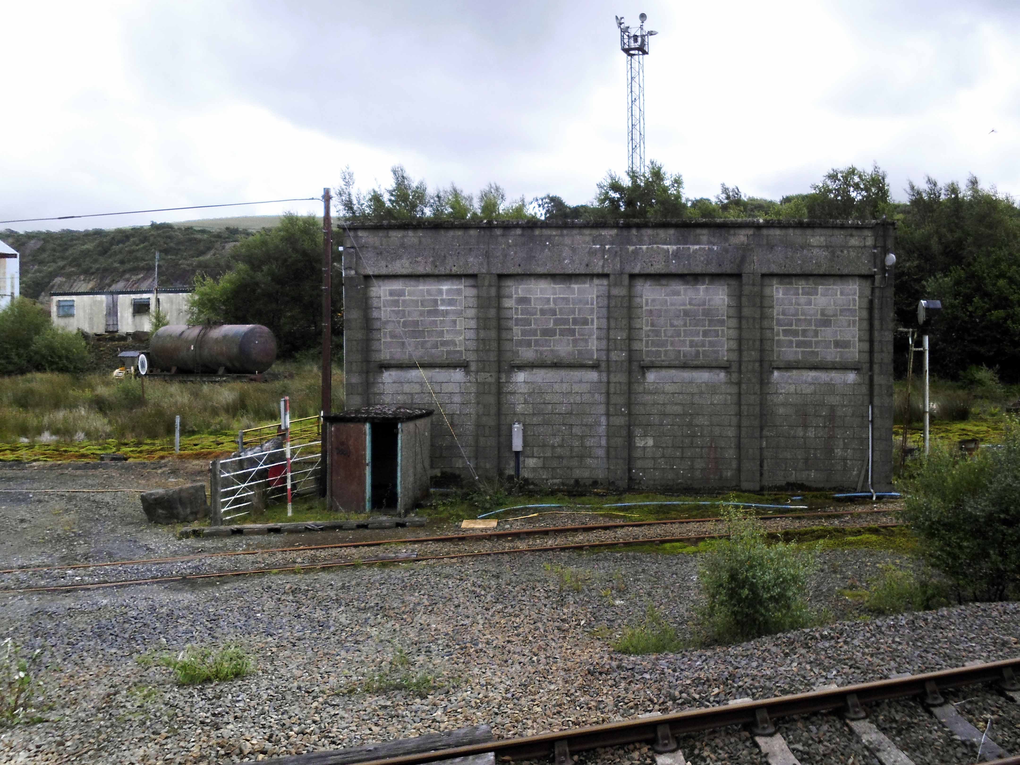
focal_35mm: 28
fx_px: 825
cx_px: 510
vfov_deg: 49.7
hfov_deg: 63.4
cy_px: 382
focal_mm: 5
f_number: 3.2
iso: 100
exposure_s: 1/640
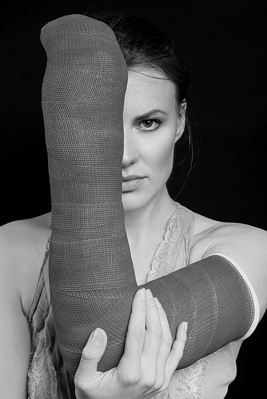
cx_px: 134
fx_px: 734
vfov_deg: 30.5
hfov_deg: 20.6
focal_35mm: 66
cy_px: 200
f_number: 22
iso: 50
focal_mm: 66
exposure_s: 1/80
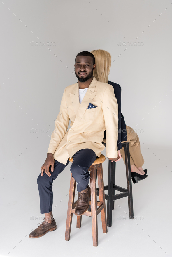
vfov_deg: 41.1
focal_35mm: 48
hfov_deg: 28.1
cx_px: 86
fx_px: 344
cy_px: 128
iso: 200
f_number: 3.5
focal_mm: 48
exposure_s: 1/250
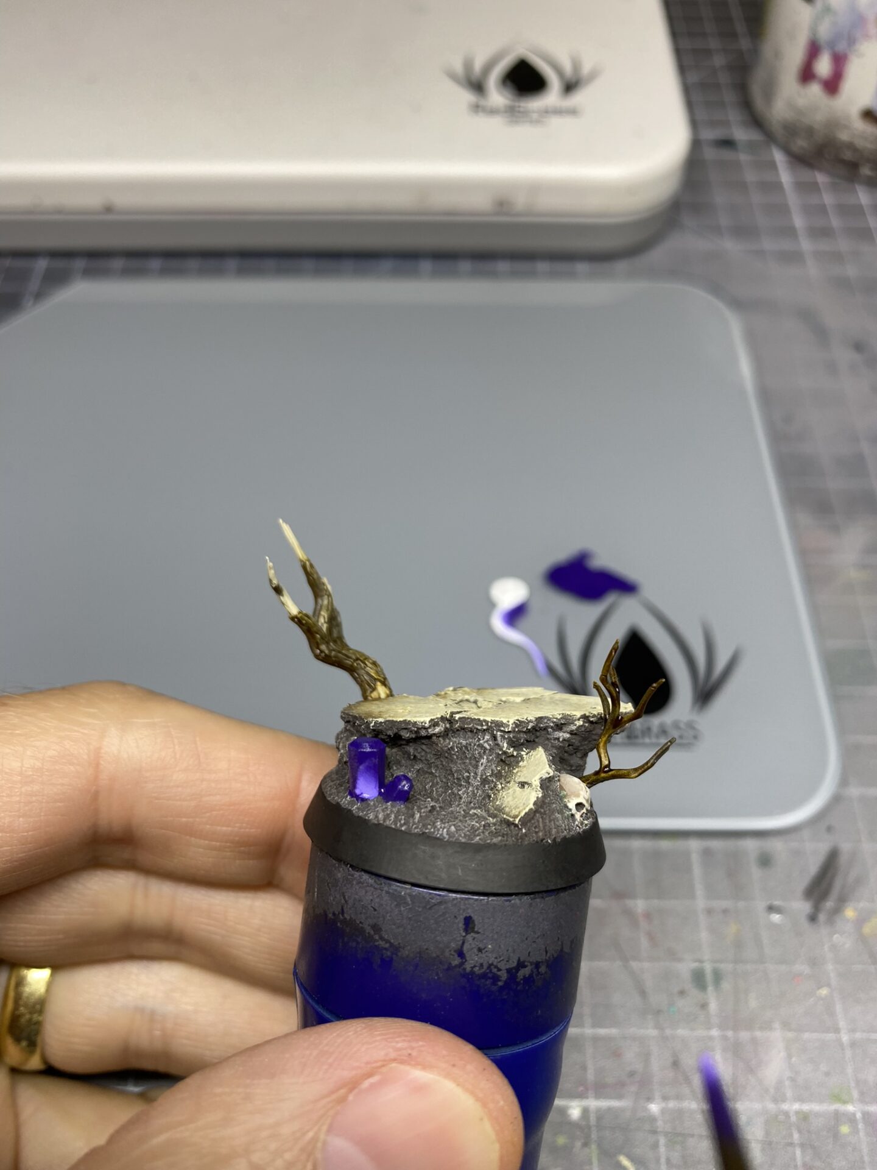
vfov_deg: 67.3
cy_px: 585
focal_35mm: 26
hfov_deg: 53.1
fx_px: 878
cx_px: 438
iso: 64
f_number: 1.8
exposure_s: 1/102
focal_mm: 4.25
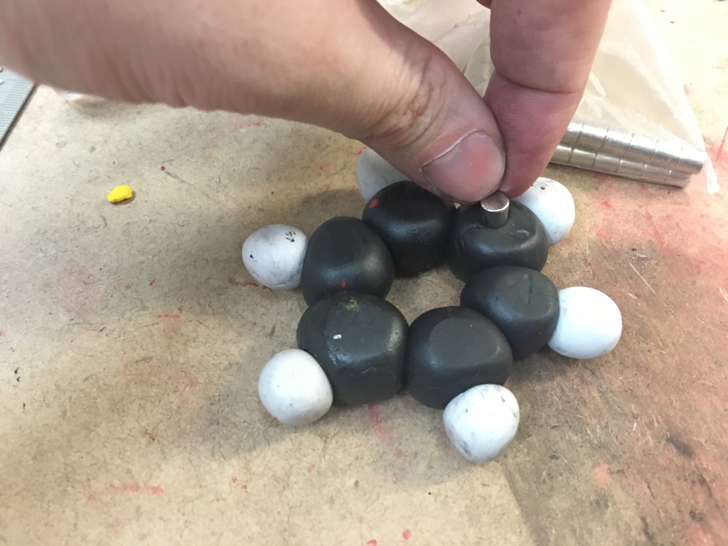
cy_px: 273
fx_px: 610
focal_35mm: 29
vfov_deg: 48.2
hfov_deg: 61.7
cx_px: 364
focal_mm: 4.15
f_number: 2.2
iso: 250
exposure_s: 1/17
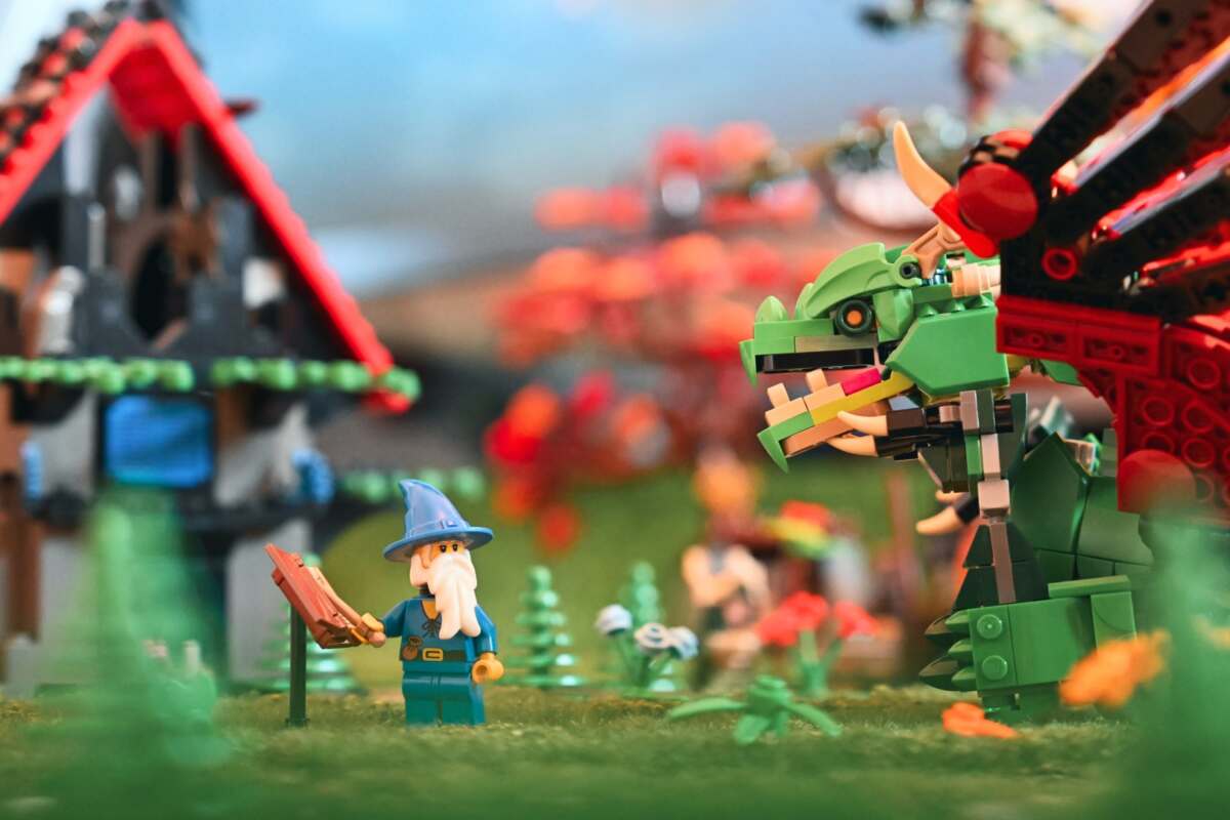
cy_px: 410
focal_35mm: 111
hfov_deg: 18.4
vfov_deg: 12.3
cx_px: 615
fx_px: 3792
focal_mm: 74
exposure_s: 1/60
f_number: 3.5
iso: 5000
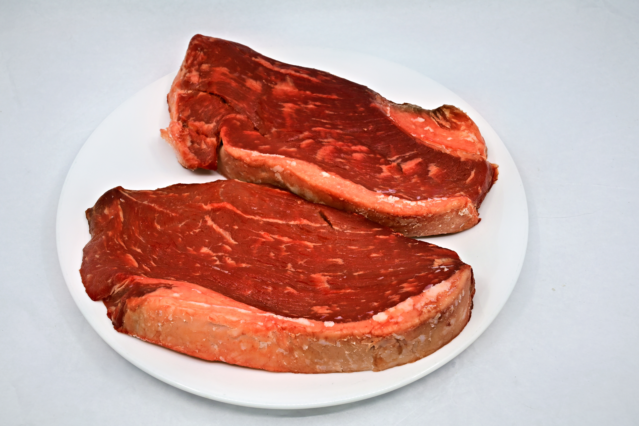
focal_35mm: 55
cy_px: 213
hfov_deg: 36.2
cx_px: 320
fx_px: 976
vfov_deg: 24.6
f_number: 16
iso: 720
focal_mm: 55
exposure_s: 1/60
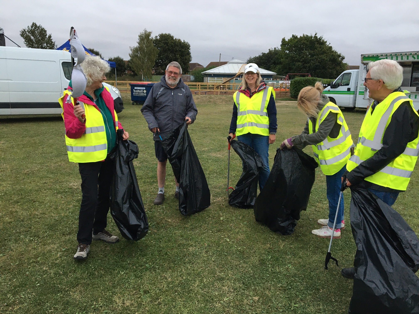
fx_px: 351
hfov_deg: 61.7
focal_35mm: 29
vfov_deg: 48.2
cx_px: 210
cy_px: 157
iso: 50
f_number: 2.2
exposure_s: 1/33
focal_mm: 4.15
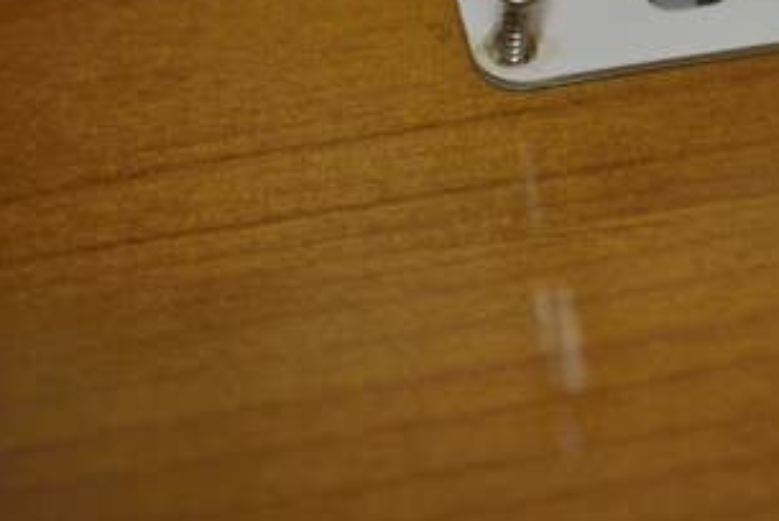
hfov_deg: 13.7
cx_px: 539
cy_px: 107
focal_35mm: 149
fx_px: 3227
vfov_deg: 9.2
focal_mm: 70
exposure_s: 1/80
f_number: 4
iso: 400
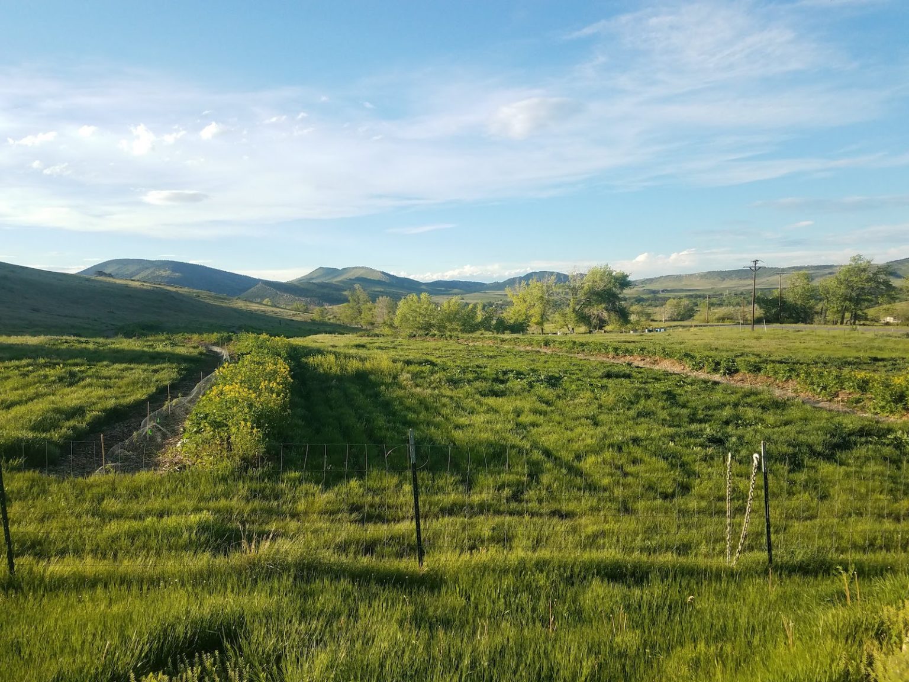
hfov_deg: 67.3
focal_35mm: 26
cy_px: 341
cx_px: 454
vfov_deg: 53.1
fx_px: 683
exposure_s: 1/898
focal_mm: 4.2
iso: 40
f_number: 1.7
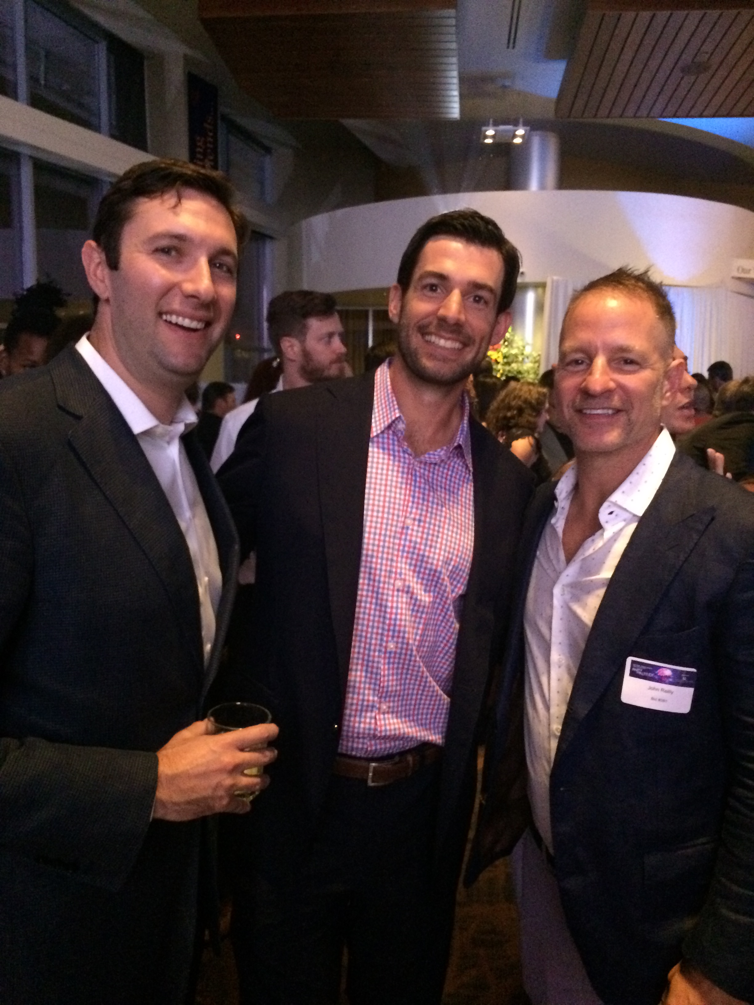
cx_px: 377
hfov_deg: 48.2
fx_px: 842
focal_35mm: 29
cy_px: 502
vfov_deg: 61.7
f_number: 2.2
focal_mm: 4.15
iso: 500
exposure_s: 1/15
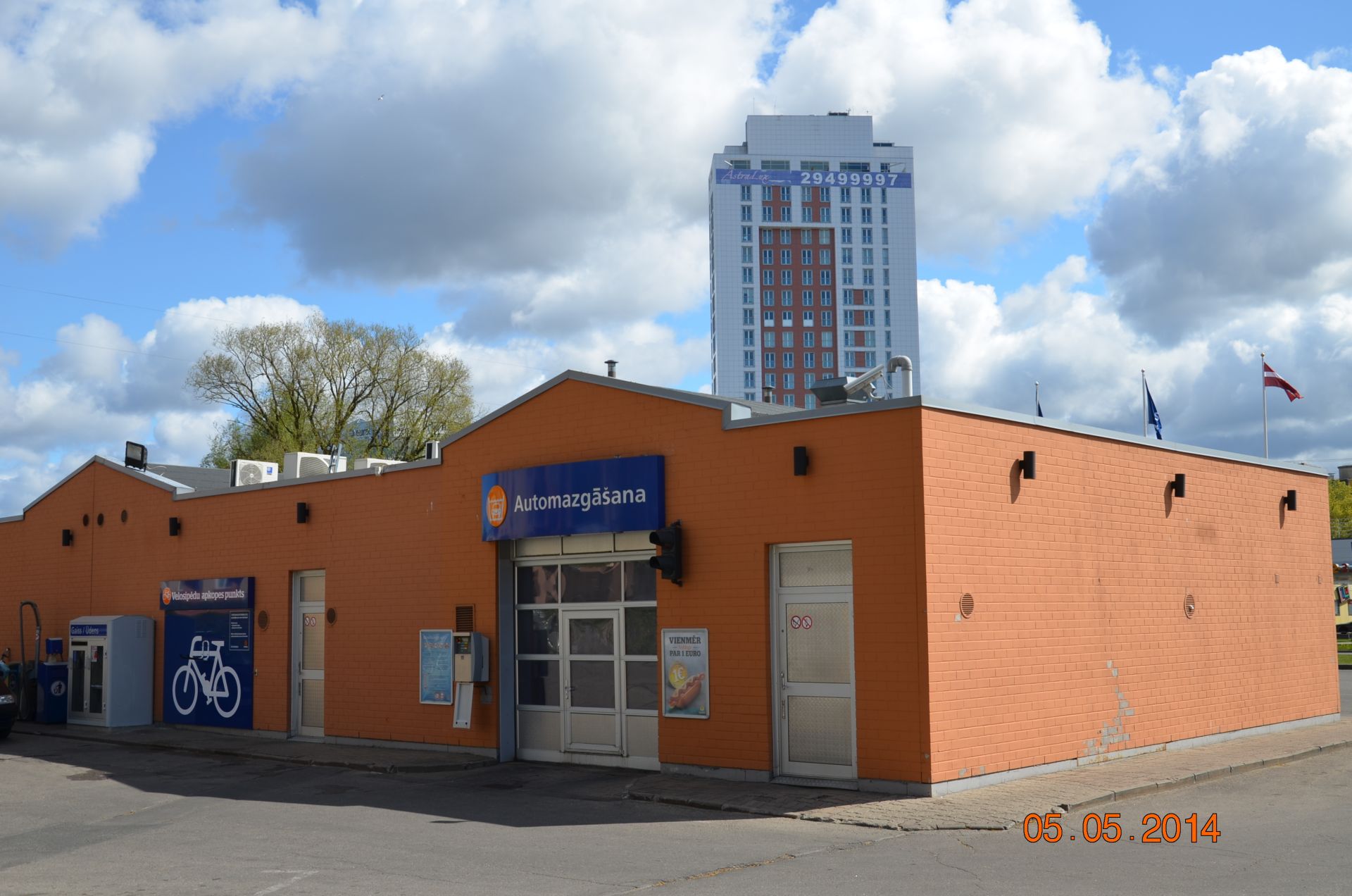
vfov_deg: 35.3
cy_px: 448
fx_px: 1406
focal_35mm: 38
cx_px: 676
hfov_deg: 51.4
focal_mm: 25
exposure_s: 1/250
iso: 100
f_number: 8
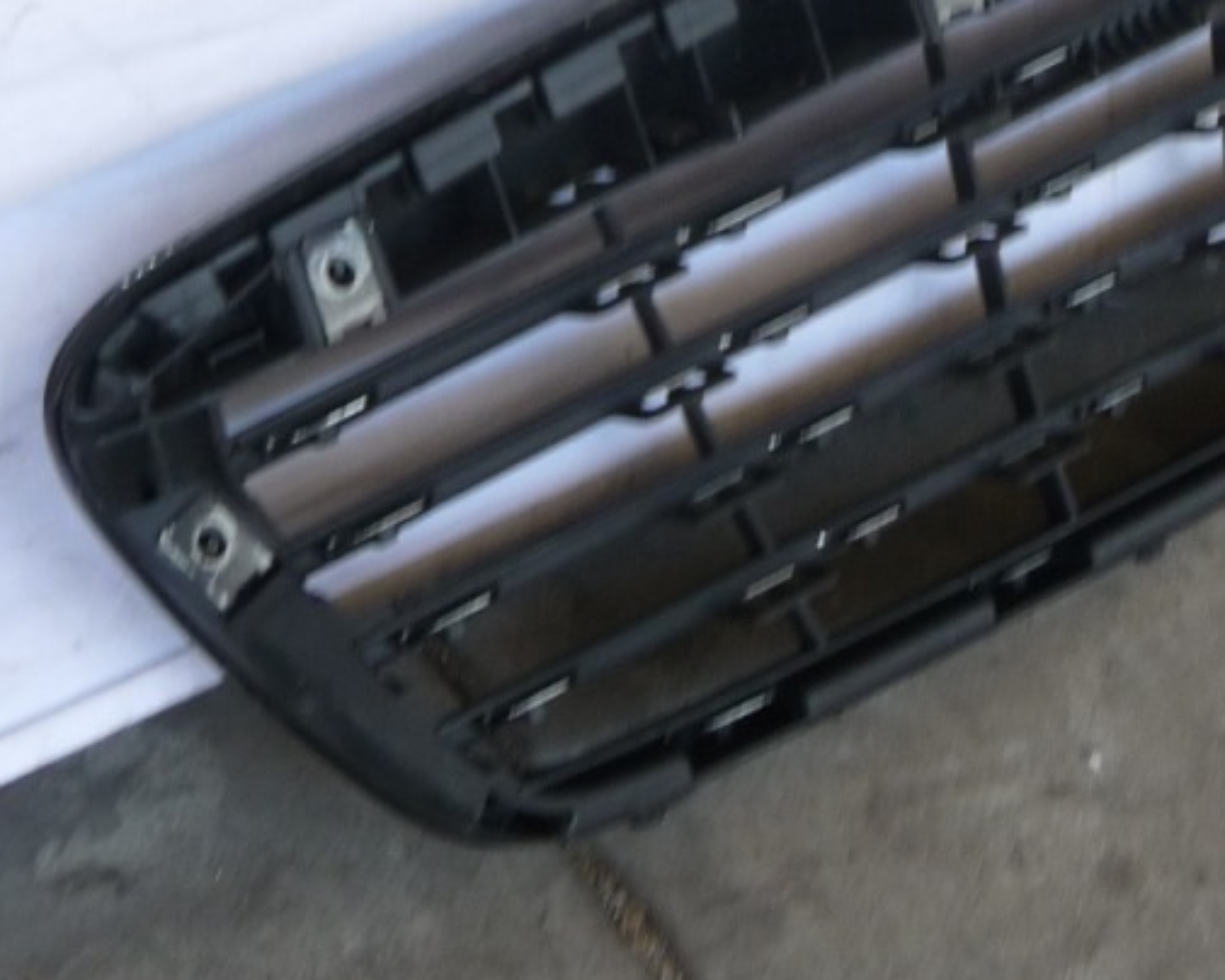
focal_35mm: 91
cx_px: 1179
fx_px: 3299
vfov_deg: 16.8
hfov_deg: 20.5
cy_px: 192
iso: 100
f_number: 3.6
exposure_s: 1/60
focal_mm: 5.6
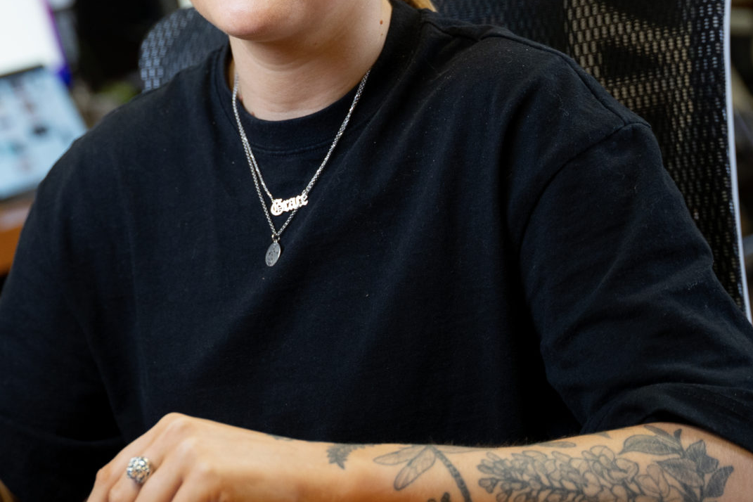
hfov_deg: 18.0
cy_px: 50
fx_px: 2326
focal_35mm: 111
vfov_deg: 12.2
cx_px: 39
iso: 640
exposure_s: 1/125
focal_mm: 46.5
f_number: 2.8
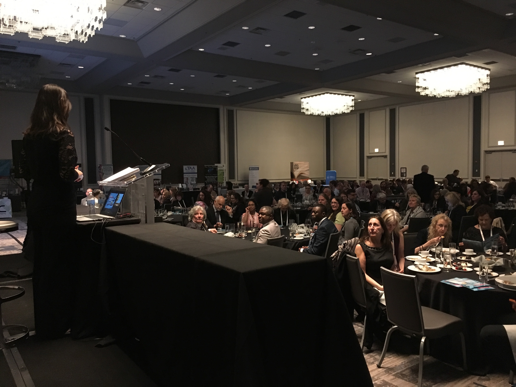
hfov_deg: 61.7
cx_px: 258
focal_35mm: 29
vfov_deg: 48.2
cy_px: 194
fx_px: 432
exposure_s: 1/15
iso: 250
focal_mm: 4.15
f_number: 2.2
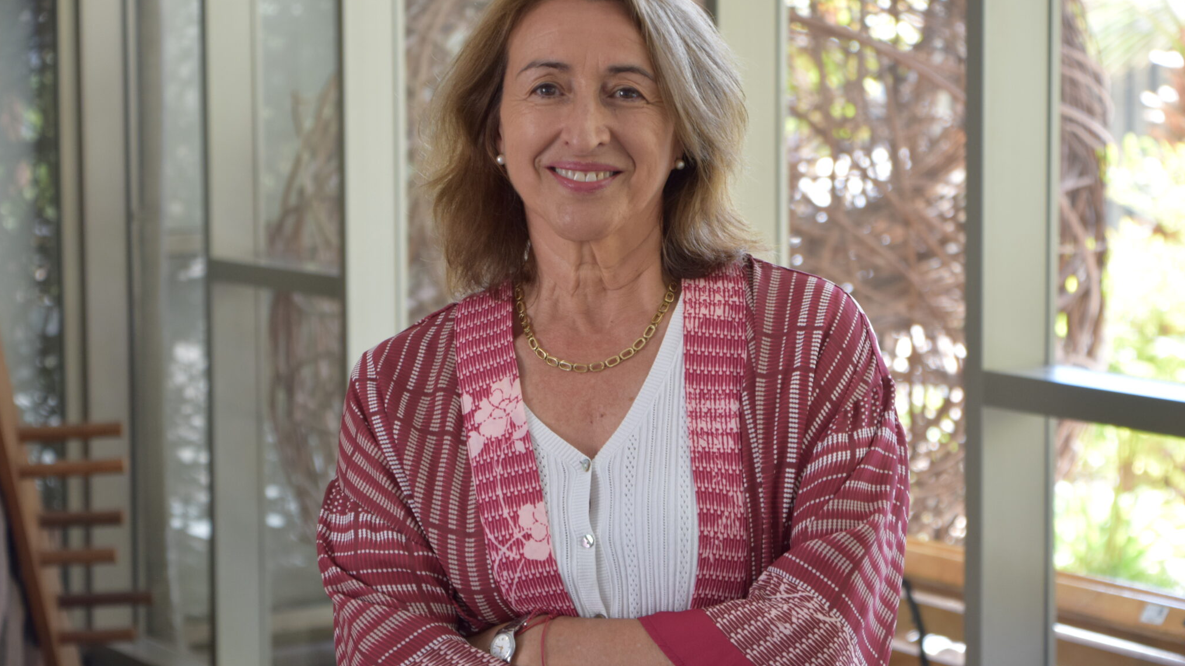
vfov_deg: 10.9
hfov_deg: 19.3
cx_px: 590
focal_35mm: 111
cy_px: 352
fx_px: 3488
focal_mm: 70
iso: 450
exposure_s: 1/60
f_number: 5
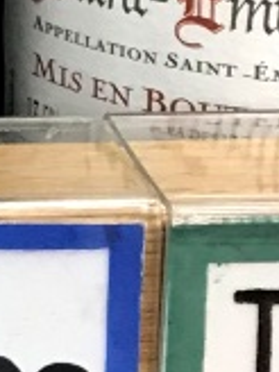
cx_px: -576
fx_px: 1881
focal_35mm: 175
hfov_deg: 7.4
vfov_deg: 10.8
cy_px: -229
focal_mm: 3.99
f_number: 1.8
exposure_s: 1/30
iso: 25
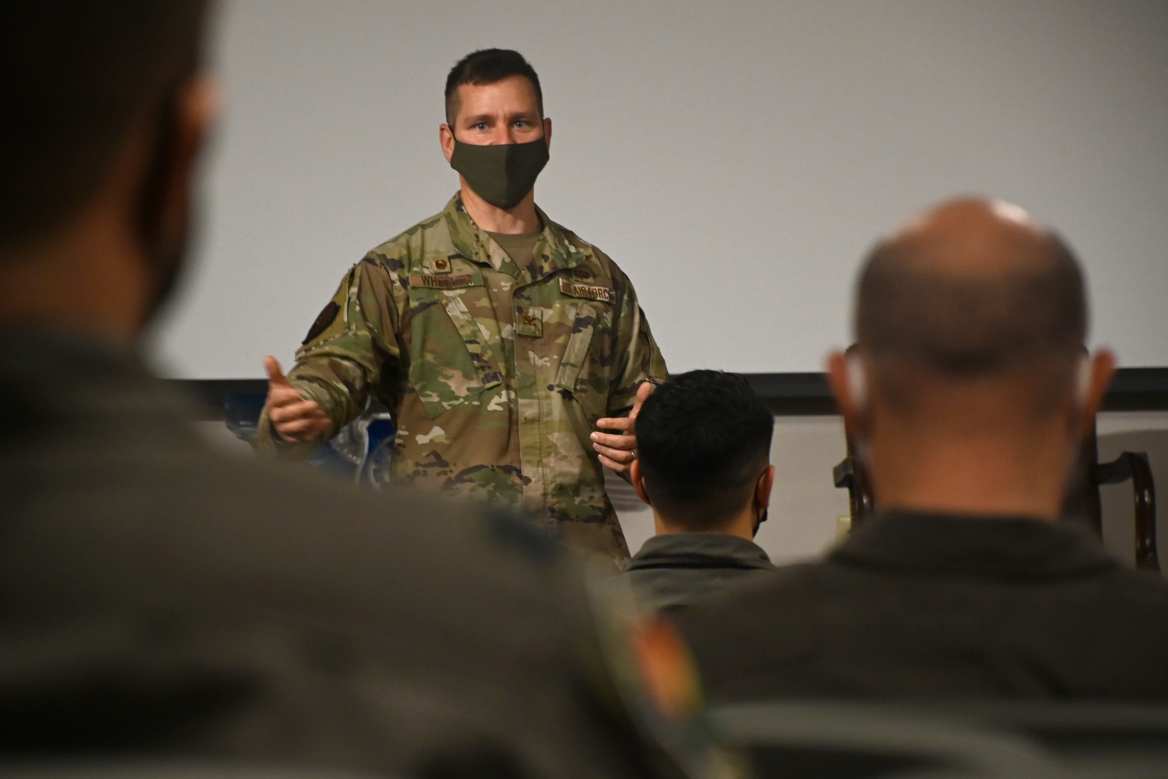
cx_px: 584
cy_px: 390
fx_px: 6813
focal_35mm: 210
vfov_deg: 6.5
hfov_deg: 9.8
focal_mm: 140
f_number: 5.6
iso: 2000
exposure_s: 1/125
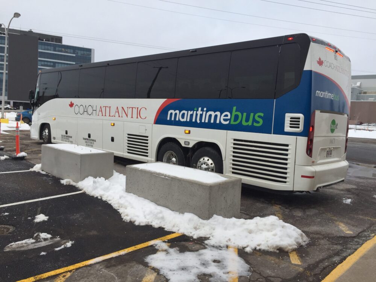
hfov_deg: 61.7
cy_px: 141
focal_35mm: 29
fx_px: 315
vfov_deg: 48.2
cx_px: 188
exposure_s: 1/363
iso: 32
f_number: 2.2
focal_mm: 4.15
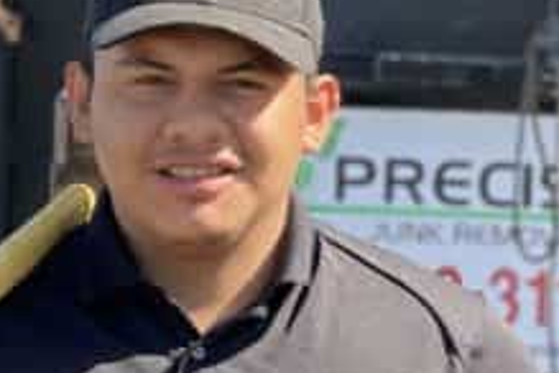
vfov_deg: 5.6
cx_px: 697
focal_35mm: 247
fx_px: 3835
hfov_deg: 8.2
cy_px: 284
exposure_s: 1/285
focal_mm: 6
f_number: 2
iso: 25
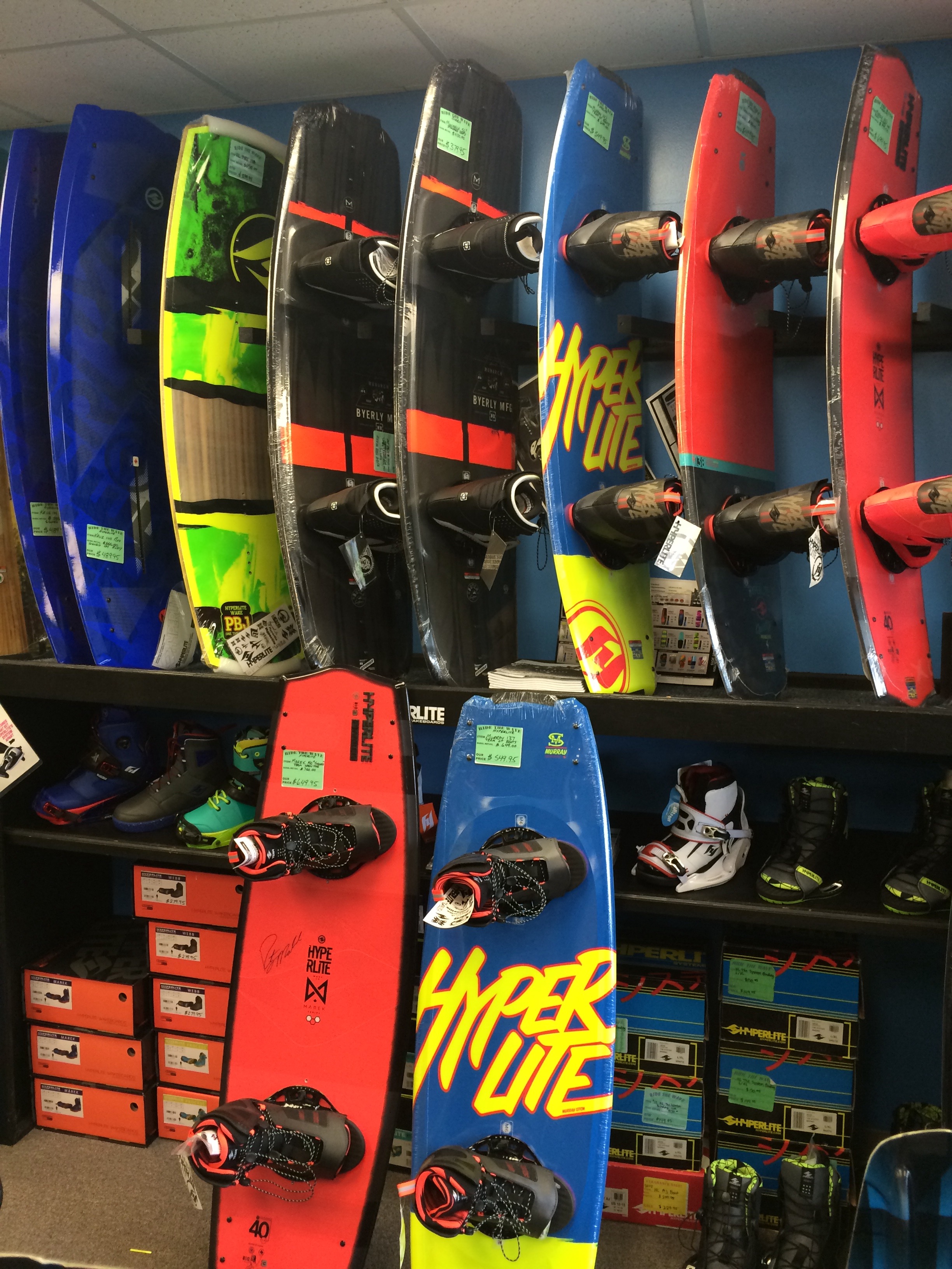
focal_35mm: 29
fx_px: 1063
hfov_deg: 48.2
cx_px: 476
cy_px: 634
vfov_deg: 61.7
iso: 50
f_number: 2.2
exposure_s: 1/30
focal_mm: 4.15
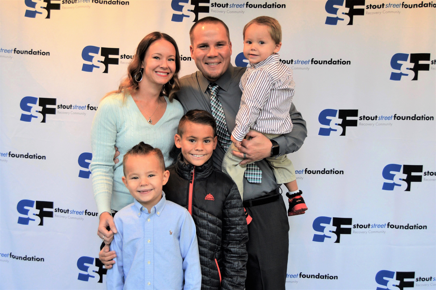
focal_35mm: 30
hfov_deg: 62.0
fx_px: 363
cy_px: 145
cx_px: 218
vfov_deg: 43.5
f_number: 3.5
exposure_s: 1/60
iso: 500
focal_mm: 20
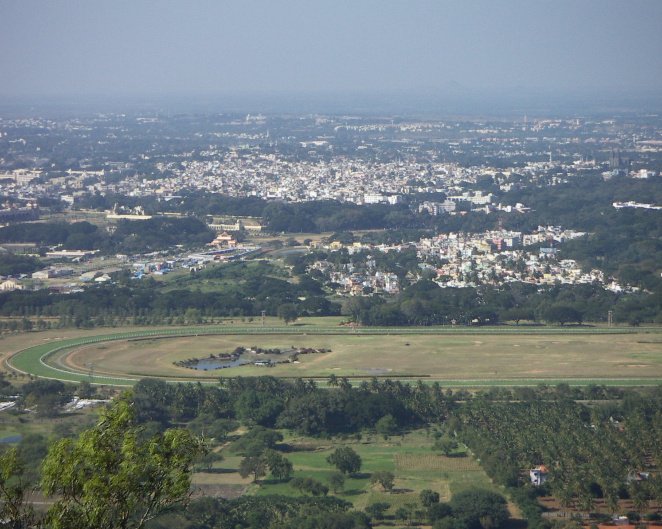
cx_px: 331
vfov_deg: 13.6
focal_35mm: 113
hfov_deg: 17.0
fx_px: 2214
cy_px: 265
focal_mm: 14.1
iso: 50
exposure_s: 1/160
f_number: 8
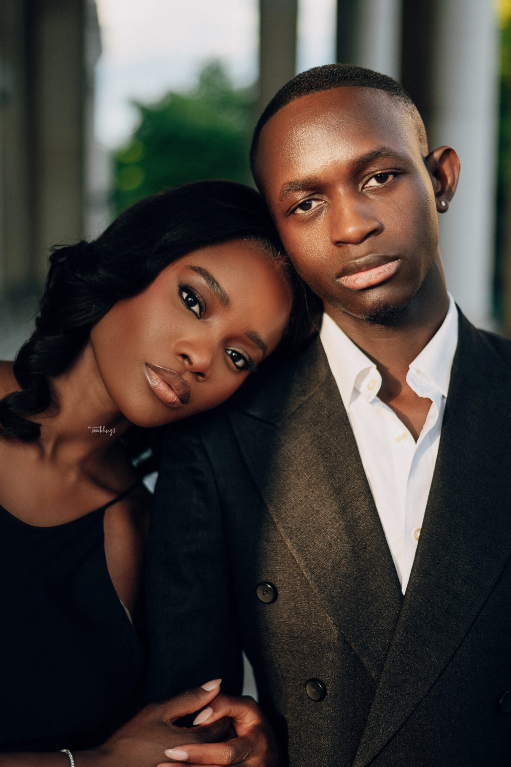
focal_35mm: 50
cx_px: 256
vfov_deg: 39.6
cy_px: 384
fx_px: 1065
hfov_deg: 27.0
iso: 125
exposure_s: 1/500
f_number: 1.8
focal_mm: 50
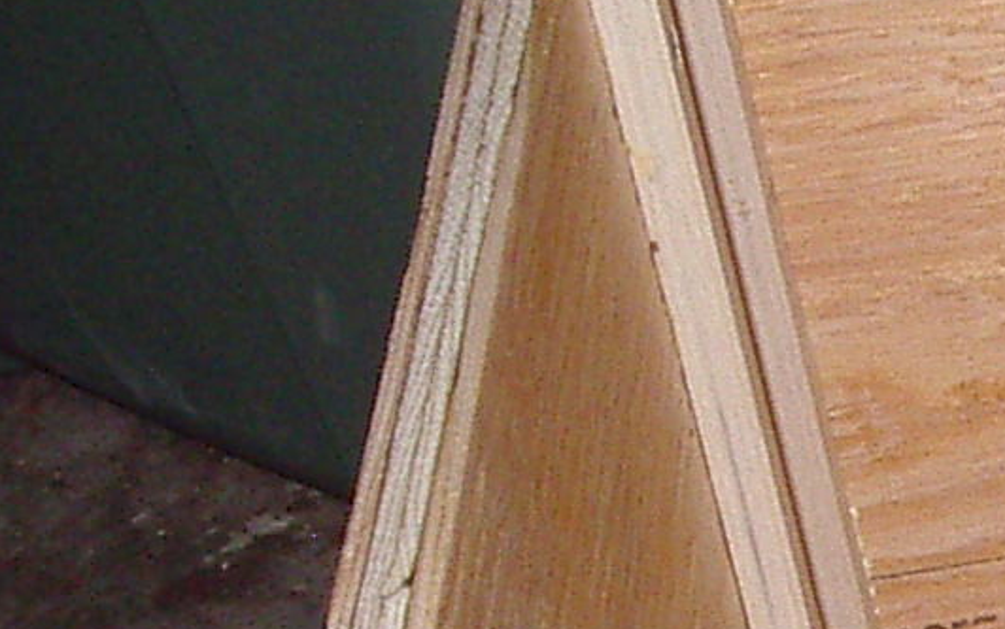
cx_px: 1678
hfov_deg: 12.6
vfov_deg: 8.3
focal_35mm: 155
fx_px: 4247
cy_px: 927
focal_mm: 5.8
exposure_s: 1/60
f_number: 4.8
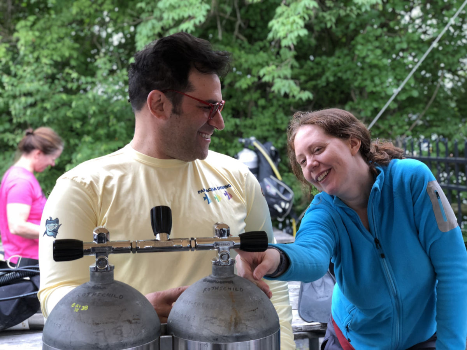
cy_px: 175
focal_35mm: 52
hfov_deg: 36.8
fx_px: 702
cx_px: 234
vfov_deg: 28.0
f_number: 2.4
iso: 40
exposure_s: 1/60
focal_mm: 6
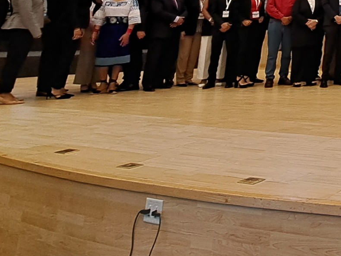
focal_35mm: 42
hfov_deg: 30.5
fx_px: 414
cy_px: -73
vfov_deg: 28.5
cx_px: 483
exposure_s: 1/50
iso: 80
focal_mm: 1.74
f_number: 2.2
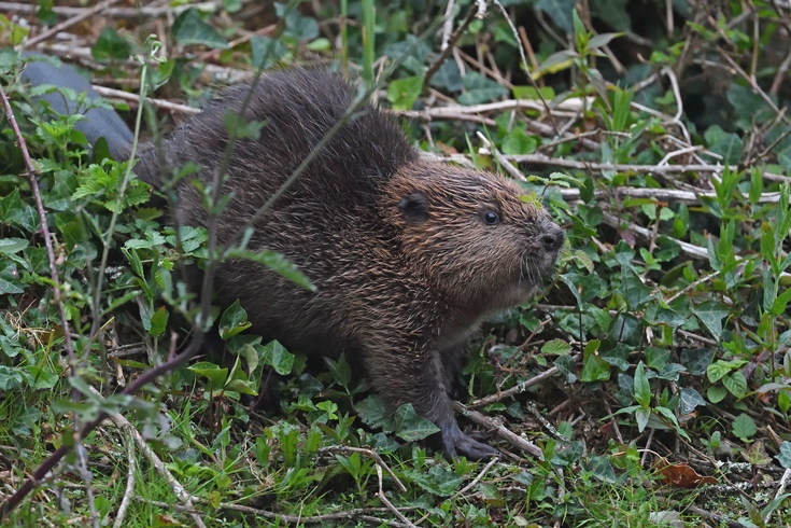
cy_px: 264
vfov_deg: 1.8
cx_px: 396
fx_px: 16478
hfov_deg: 2.7
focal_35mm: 750
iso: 5000
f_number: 4
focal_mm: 500
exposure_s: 1/125
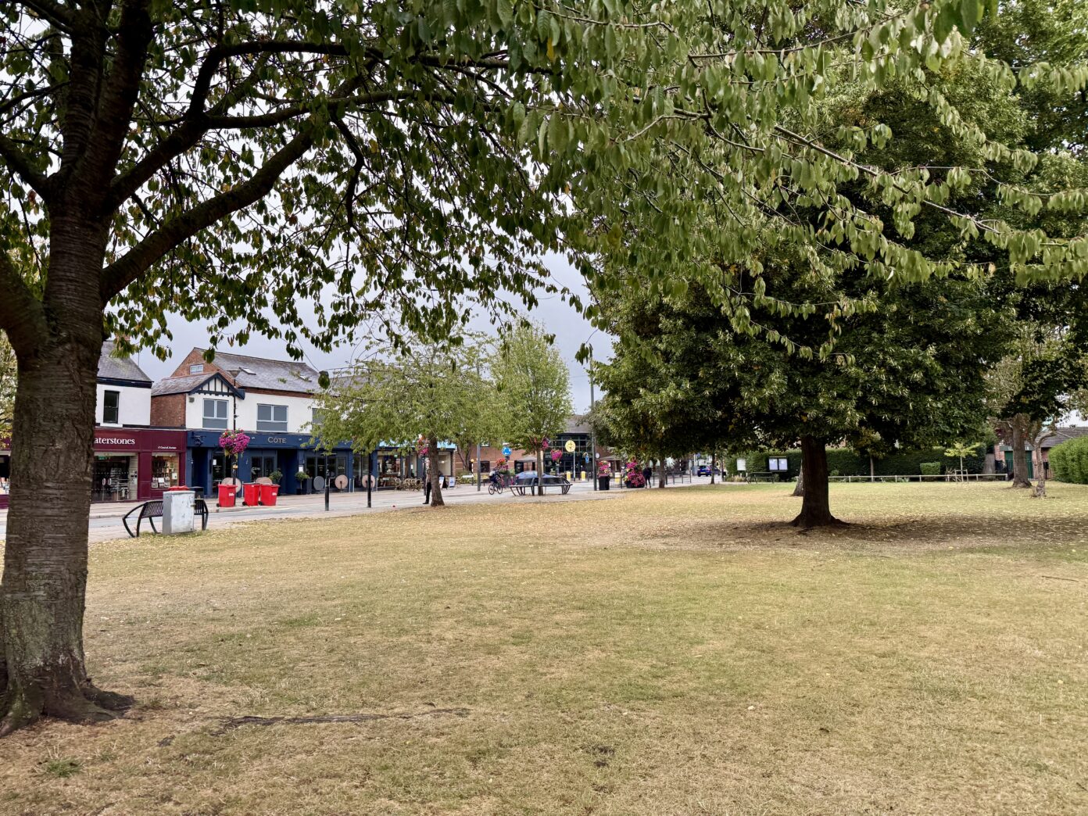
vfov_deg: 56.8
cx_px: 544
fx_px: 754
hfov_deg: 71.6
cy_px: 408
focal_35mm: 24
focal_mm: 6.76
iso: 100
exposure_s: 1/252
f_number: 1.78
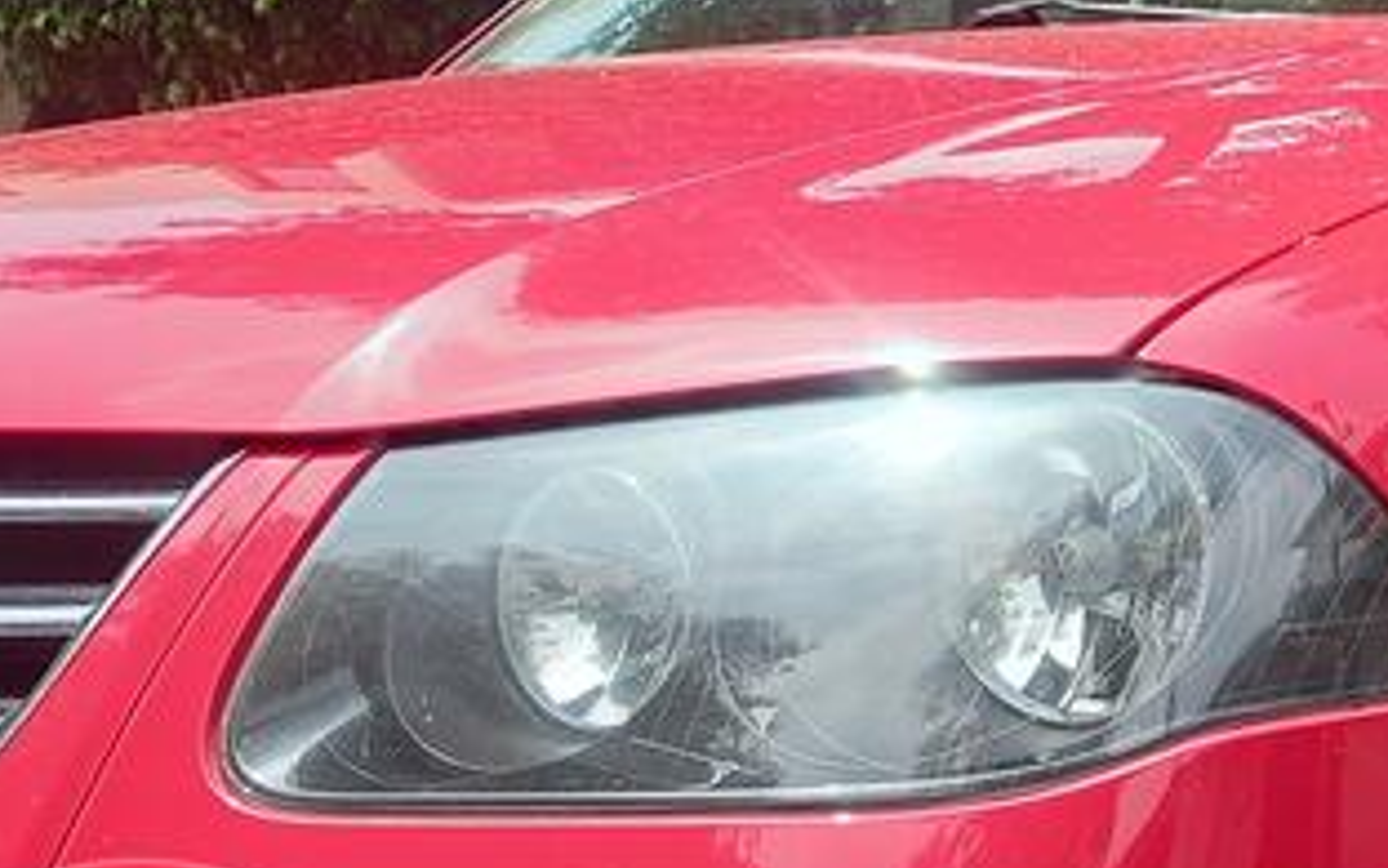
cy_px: 721
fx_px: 3291
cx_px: 992
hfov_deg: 23.6
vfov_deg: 14.9
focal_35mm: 87
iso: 25
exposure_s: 1/245
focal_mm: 4.6
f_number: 2
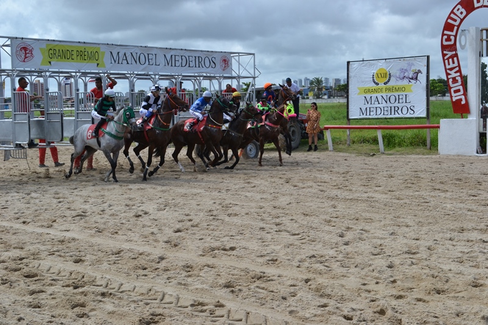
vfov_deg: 25.7
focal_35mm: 52
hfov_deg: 37.9
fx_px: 711
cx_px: 244
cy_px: 162
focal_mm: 35
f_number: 11
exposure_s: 1/500
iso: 400
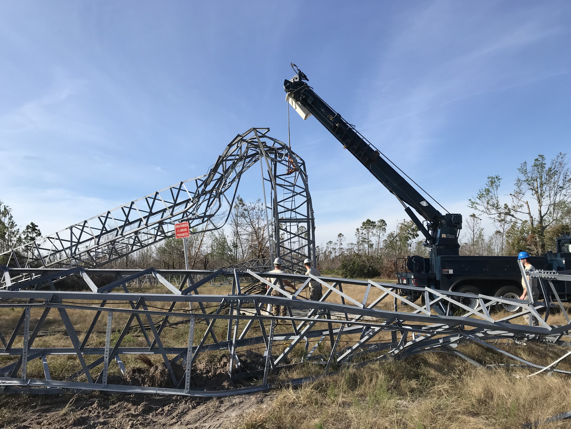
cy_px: 214
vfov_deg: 49.7
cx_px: 286
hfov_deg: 63.4
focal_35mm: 28
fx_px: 462
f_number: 1.8
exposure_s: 1/2398
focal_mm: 3.99
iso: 20
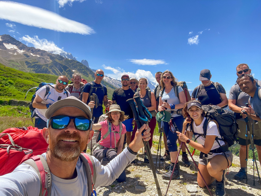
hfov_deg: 73.9
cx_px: 130
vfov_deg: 58.9
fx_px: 173
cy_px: 98
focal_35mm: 23
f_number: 2.2
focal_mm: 2.71
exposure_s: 1/540
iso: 25
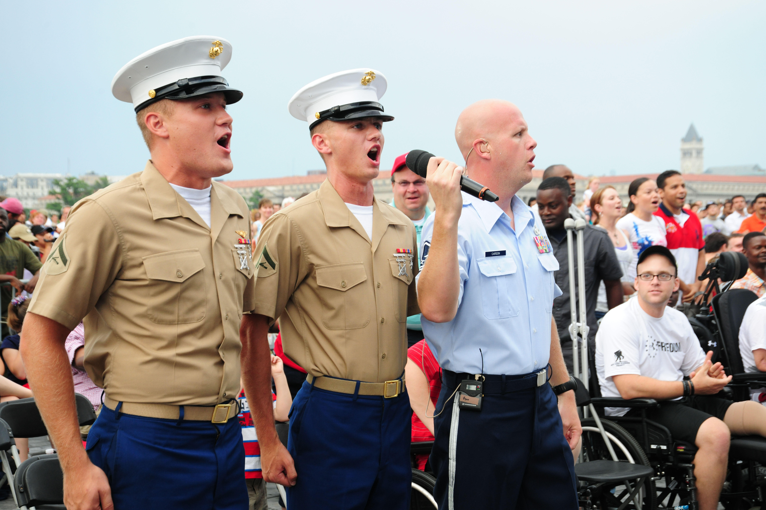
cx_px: 383
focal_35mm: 65
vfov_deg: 20.9
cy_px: 255
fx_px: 1383
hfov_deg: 31.0
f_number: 7.1
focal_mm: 65
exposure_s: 1/100
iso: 640
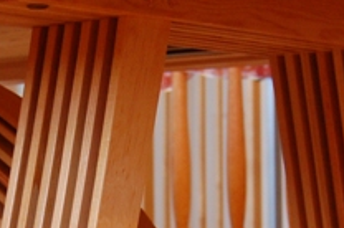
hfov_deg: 13.5
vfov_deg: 8.8
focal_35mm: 152
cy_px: 345
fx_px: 1450
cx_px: 81
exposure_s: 1/20
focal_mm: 28
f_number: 4.2
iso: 800
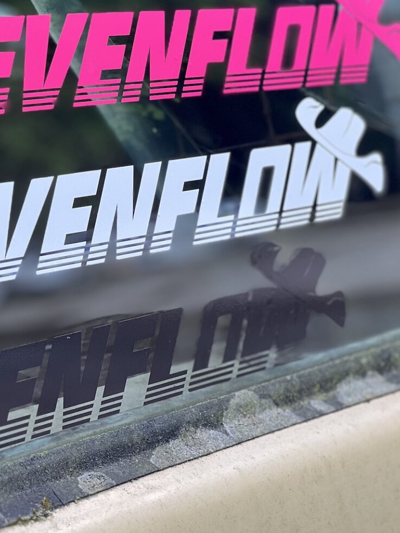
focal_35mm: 120
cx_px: 122
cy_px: 204
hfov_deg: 12.3
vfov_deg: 16.4
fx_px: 1850
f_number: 2.8
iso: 50
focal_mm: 9
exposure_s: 1/121
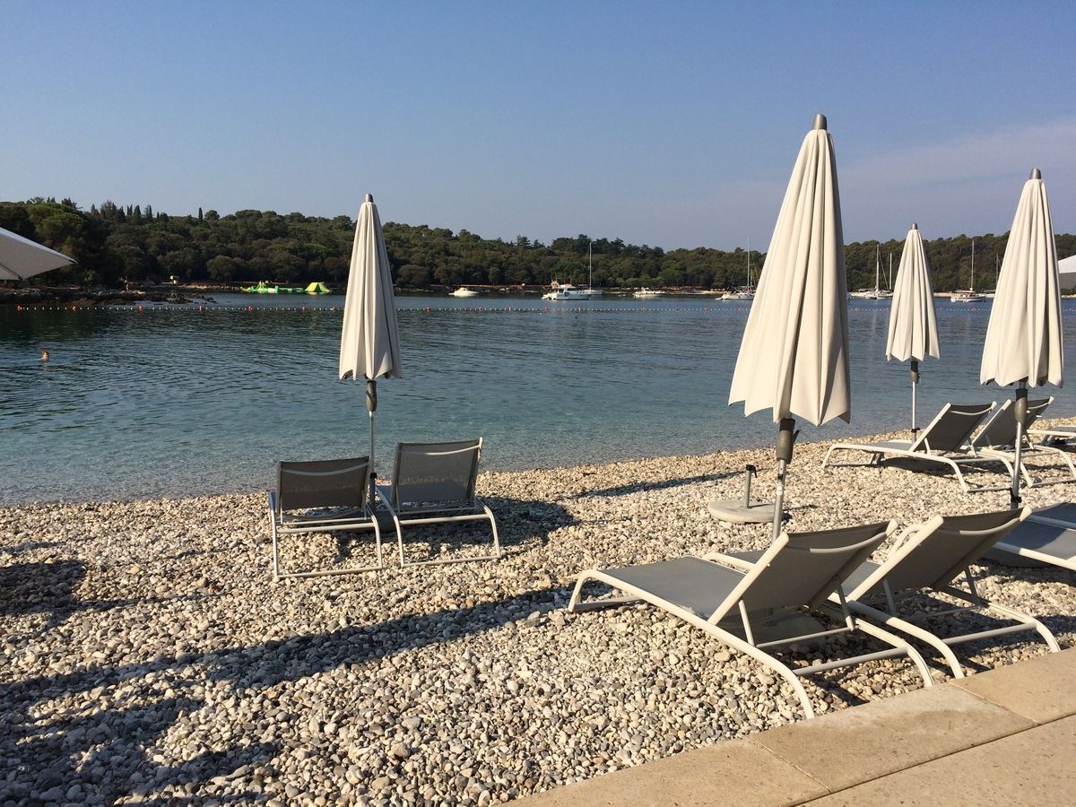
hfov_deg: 61.7
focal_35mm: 29
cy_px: 404
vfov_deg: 48.2
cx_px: 538
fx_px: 901
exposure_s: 1/2933
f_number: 2.2
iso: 32
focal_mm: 4.15
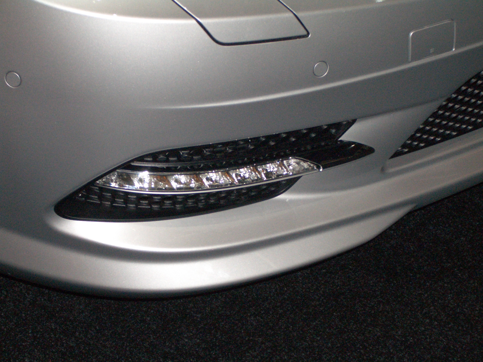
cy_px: 181
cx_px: 242
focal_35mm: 105
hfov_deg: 18.7
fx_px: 1465
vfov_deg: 14.1
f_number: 4.8
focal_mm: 17.4
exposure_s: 1/60
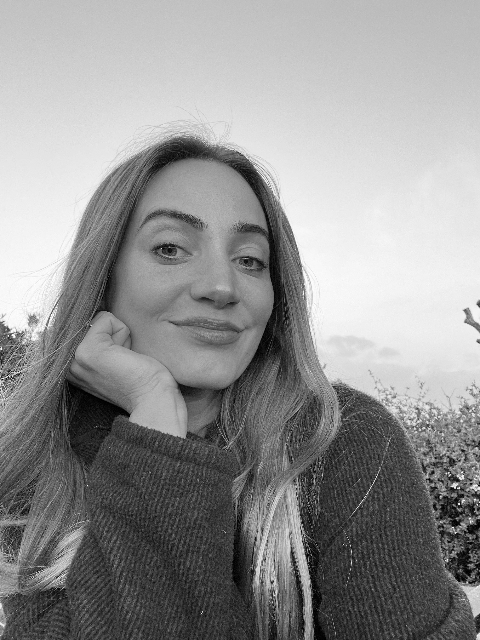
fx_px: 555
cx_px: 240
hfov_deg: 46.8
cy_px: 320
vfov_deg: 60.0
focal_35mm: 30
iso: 64
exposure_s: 1/60
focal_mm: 2.71
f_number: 2.2
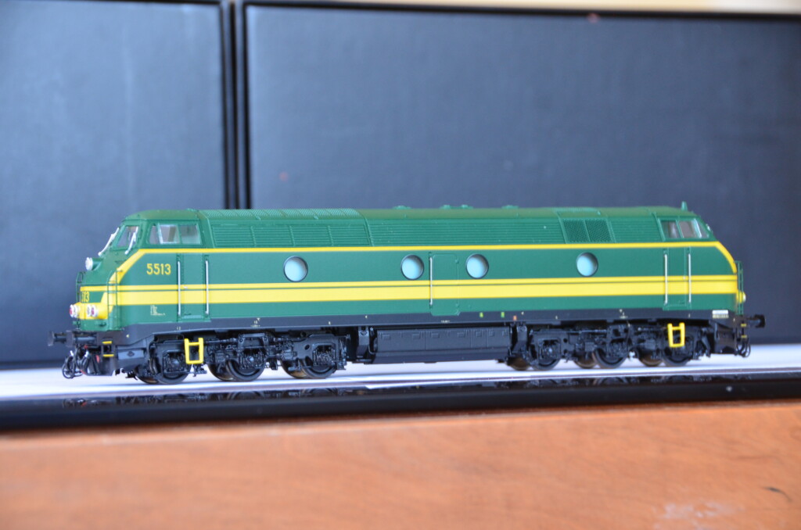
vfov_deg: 11.4
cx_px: 400
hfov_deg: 17.1
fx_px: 2664
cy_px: 265
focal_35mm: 120
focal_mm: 80
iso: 800
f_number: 6.3
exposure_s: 1/15
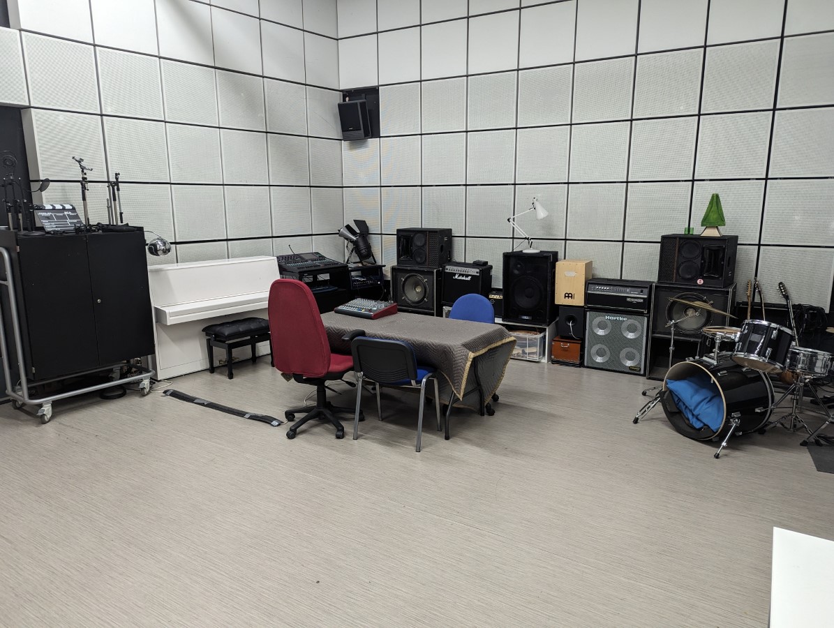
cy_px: 314
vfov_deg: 56.9
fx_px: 579
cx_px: 417
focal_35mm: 24
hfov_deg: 71.5
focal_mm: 6.81
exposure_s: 1/50
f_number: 1.85
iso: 291
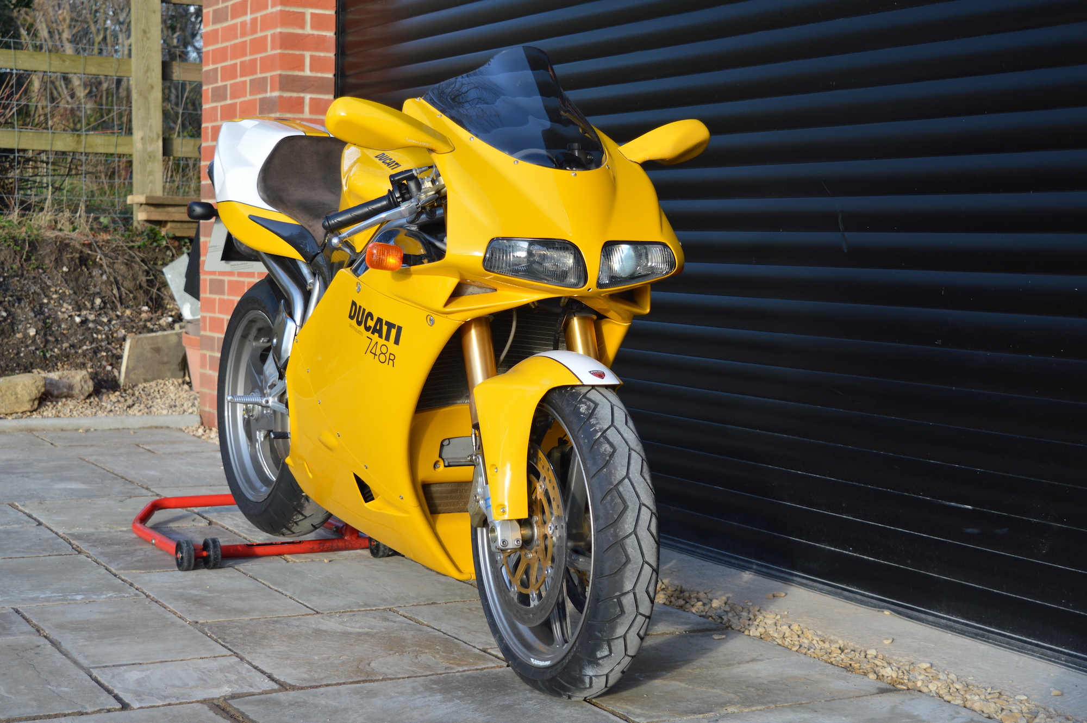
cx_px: 544
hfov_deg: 35.1
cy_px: 362
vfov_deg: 23.7
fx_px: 1720
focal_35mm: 57
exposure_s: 1/100
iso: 100
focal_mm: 38
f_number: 5
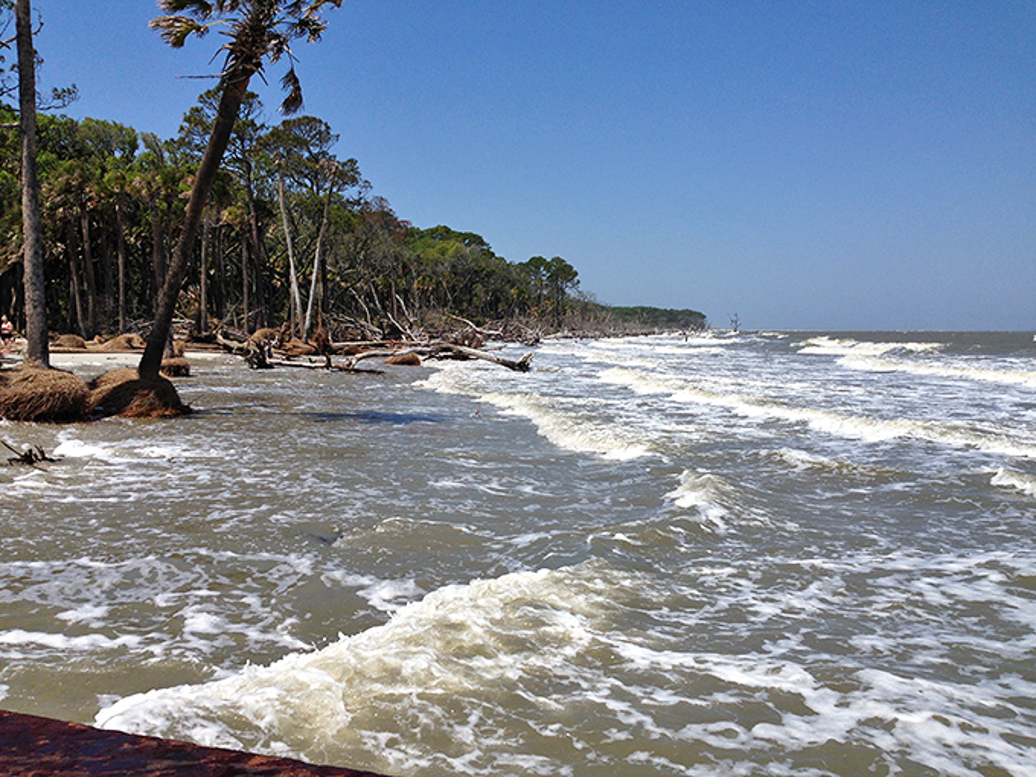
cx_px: 518
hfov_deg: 55.4
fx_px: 988
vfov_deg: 42.9
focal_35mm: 33
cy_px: 388
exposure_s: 1/2857
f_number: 2.4
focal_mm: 4.12
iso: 50
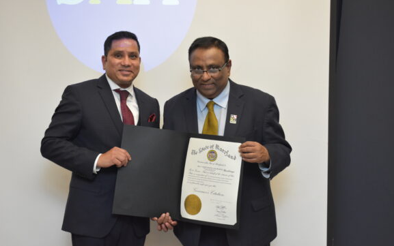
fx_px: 666
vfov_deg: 21.0
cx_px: 195
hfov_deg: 33.0
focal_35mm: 62
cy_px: 121
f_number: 5
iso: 2500
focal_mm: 40
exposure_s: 1/200
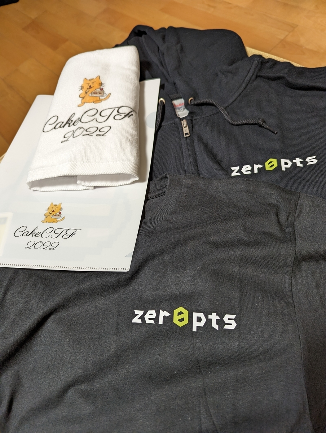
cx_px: 163
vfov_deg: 71.5
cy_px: 216
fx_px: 301
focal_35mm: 24
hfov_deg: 57.0
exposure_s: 1/26.1
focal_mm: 6.81
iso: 99
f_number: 1.85
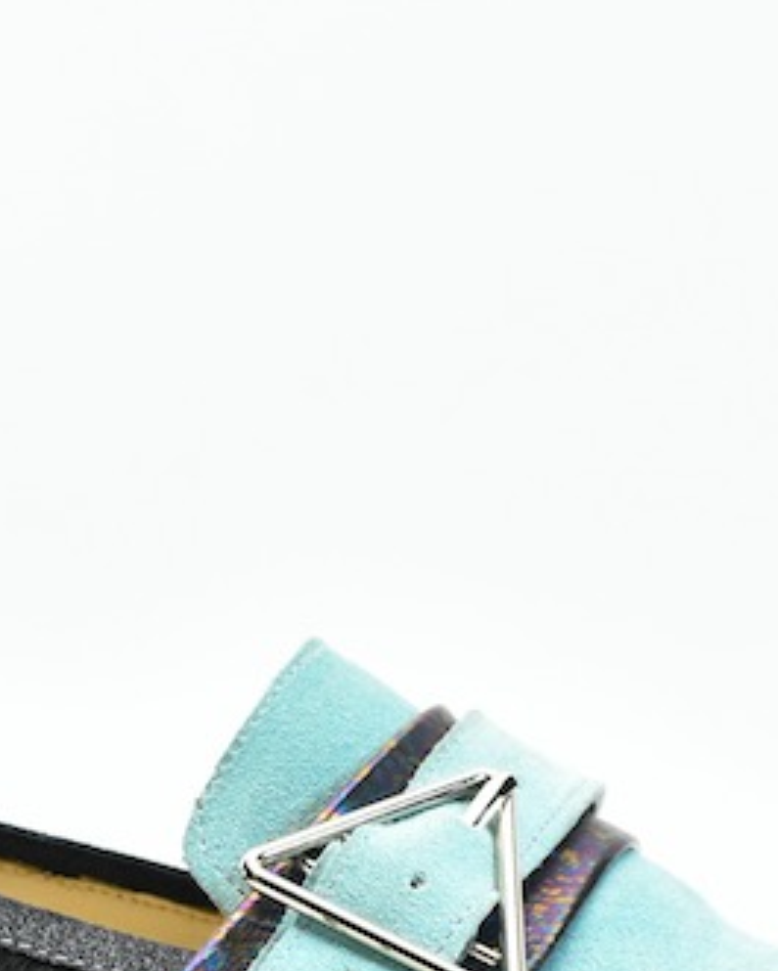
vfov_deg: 12.2
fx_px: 4540
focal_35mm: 158
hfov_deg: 9.8
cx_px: 332
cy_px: 686
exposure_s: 1/500
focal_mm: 29
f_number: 5.6
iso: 1600
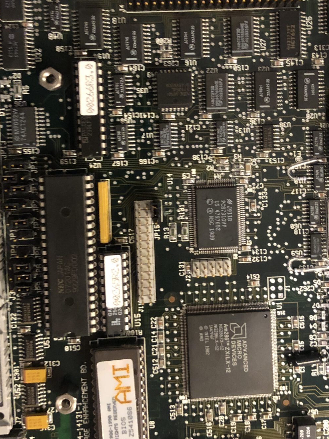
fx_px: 684
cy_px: 159
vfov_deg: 35.3
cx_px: 194
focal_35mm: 54
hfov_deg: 27.0
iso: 100
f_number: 1.8
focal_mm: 4
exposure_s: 1/5
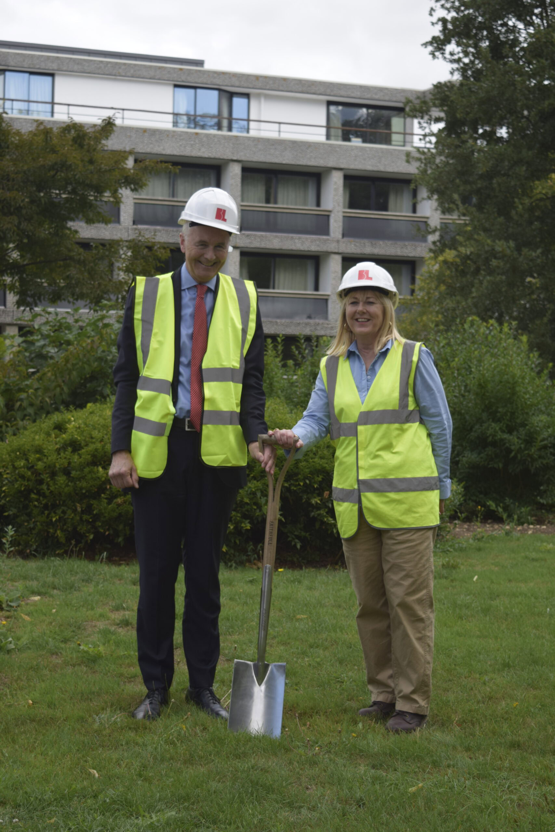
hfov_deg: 22.6
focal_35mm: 60
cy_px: 416
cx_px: 278
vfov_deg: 33.4
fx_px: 1387
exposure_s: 1/500
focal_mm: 40
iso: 200
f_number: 5
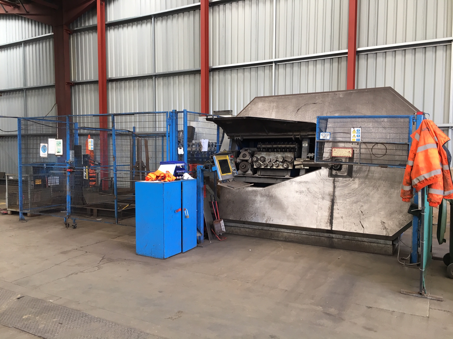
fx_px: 380
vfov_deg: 48.2
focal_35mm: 29
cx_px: 226
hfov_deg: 61.7
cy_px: 170
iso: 32
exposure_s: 1/33
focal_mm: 4.15
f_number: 2.2
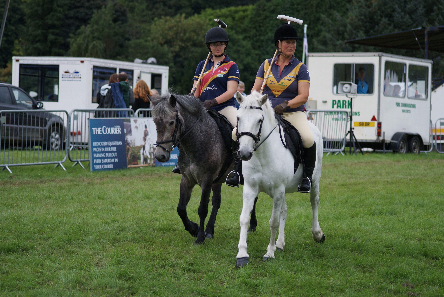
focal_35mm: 150
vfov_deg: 9.2
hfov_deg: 13.7
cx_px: 222
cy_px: 148
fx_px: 1852
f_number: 4.5
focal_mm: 100
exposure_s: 1/200
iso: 100
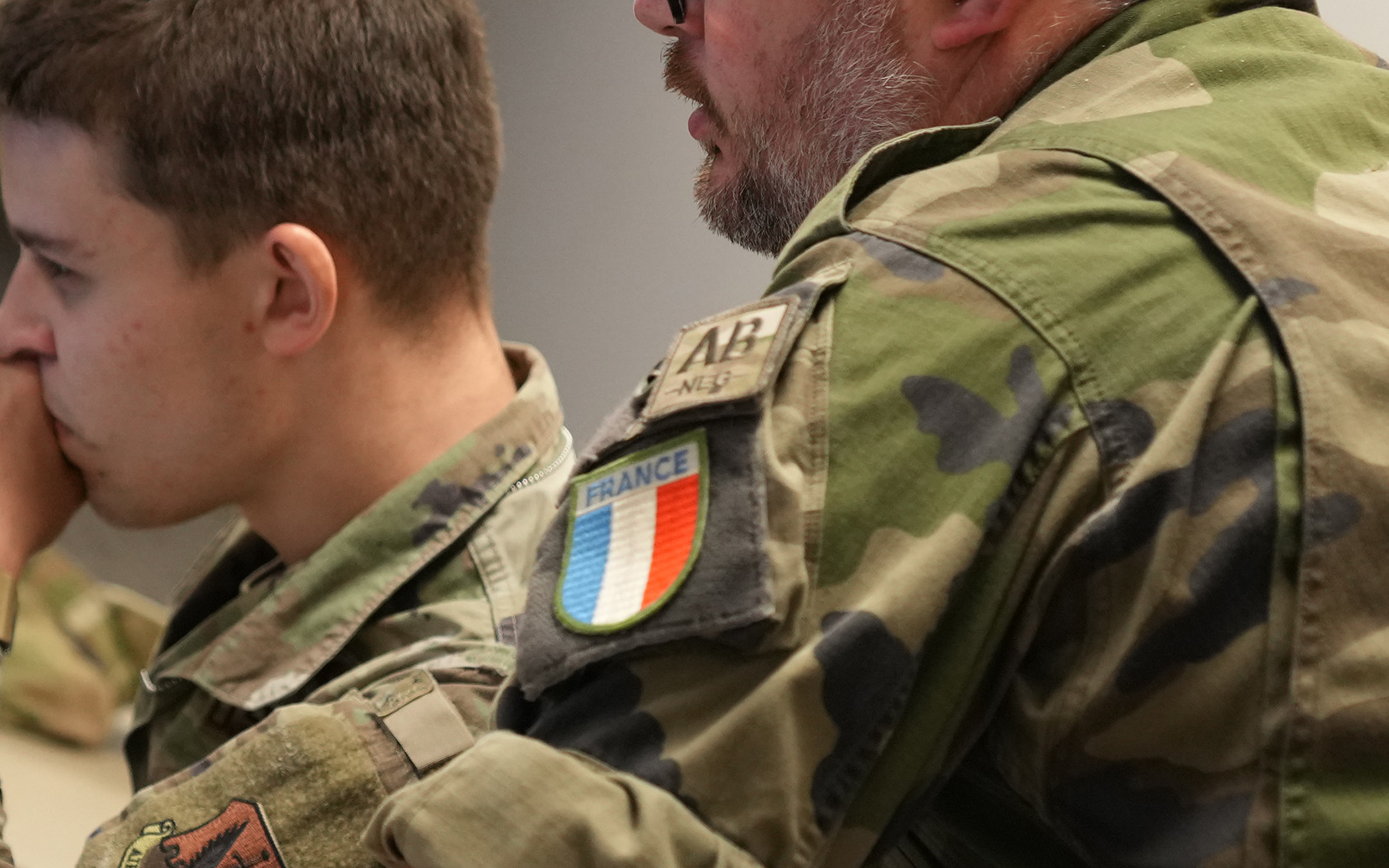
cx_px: 159
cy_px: 347
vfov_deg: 10.2
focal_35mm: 129
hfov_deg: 16.0
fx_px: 4883
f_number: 2.8
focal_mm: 70
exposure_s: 1/125
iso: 1600
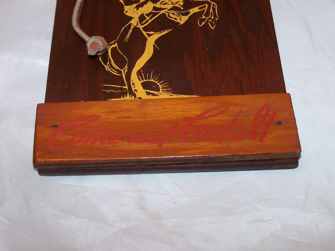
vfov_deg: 22.9
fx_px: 619
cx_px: 168
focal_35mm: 64
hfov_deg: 30.3
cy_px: 126
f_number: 3.2
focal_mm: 10.7
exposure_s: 1/60
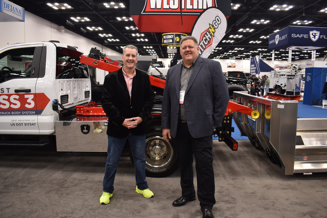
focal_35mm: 27
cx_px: 164
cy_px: 109
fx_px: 245
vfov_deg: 47.9
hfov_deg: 67.4
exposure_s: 1/80
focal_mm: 18
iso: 400
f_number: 4.5
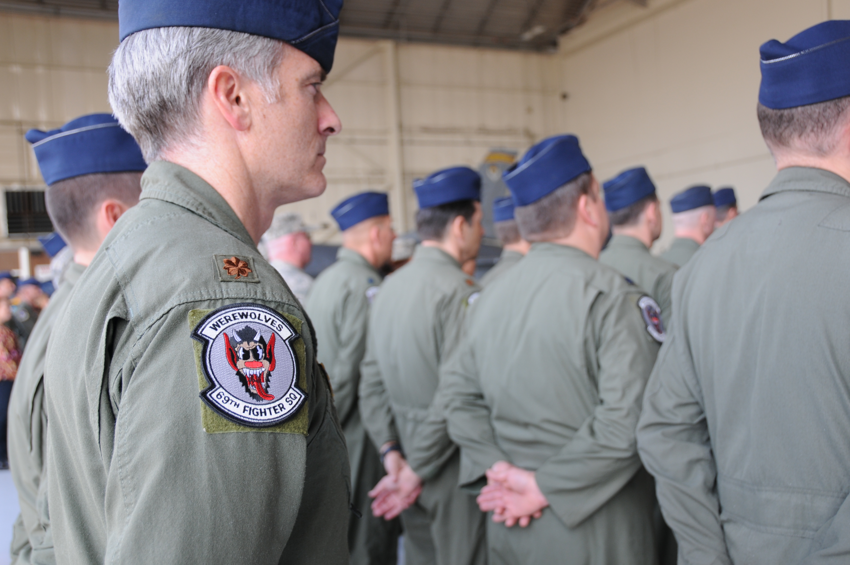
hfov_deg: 53.2
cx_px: 425
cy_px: 282
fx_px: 849
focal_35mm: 36
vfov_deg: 36.8
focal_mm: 24
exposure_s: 1/125
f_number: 3.8
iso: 200
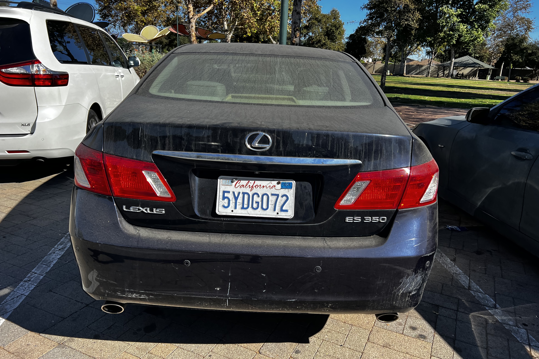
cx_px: 266
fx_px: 419
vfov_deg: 46.4
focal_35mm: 28
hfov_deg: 65.5
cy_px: 189
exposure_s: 1/2083
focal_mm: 5.7
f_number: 1.5
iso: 50
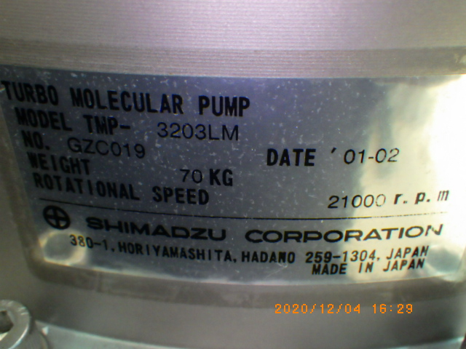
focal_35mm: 34
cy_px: 174
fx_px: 458
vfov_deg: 41.8
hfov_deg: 54.0
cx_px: 233
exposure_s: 1/15
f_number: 3.8
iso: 1600
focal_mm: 6.1
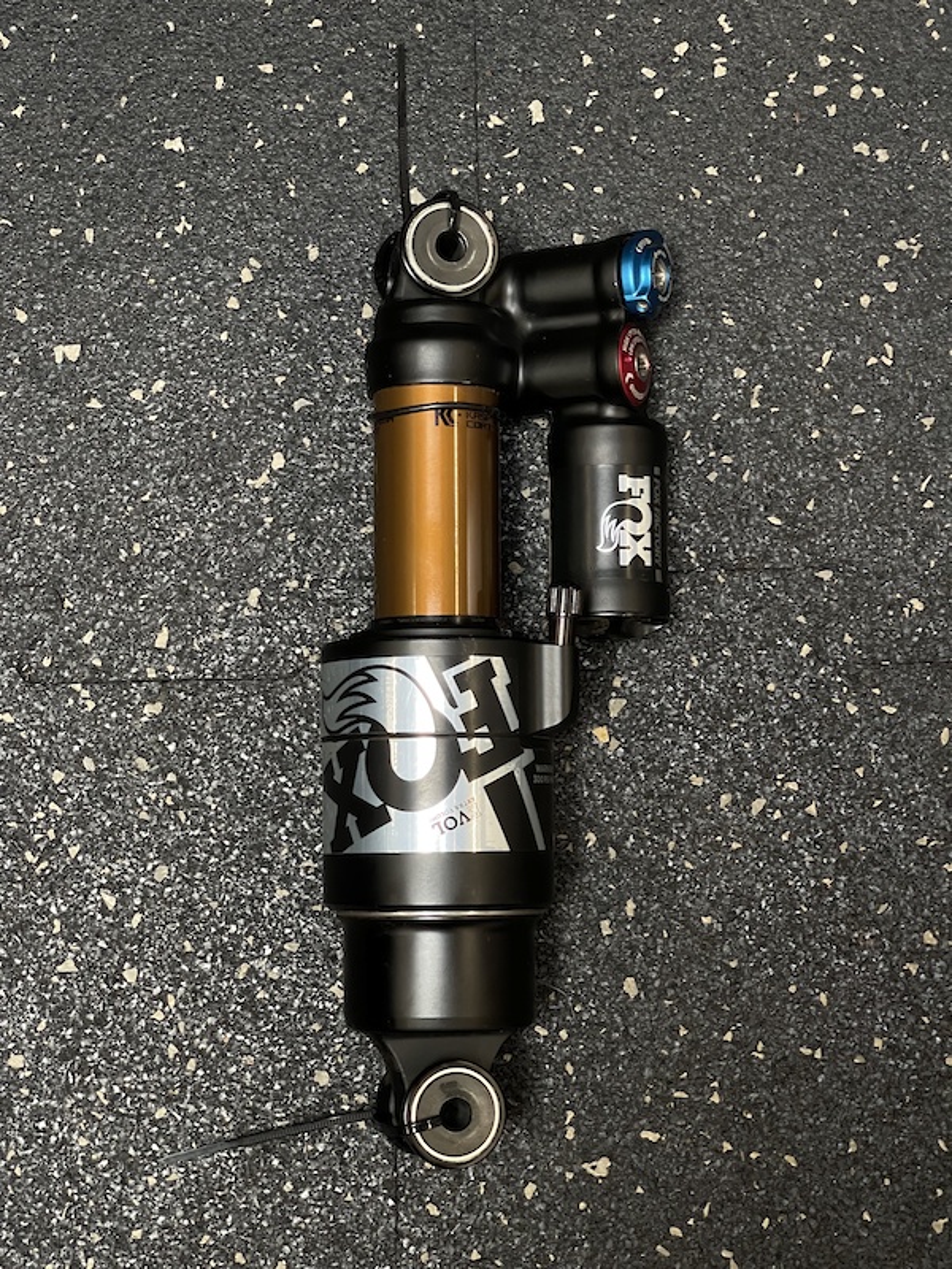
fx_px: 2347
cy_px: 634
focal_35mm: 64
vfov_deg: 30.3
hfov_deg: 22.9
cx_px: 476
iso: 250
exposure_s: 1/60
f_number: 2.2
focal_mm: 7.5
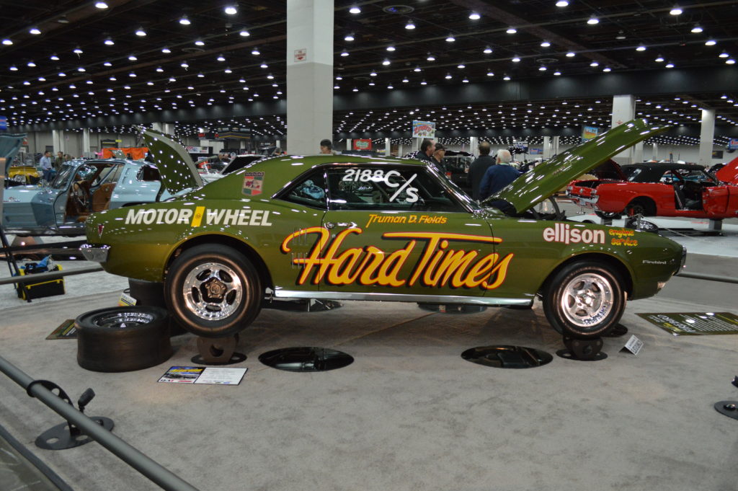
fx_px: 553
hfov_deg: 67.4
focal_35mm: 27
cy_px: 246
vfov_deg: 47.9
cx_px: 369
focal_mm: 18
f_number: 4
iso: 1600
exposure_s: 1/125
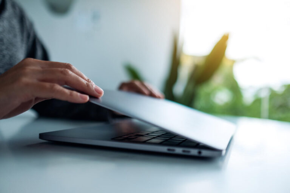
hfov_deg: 54.4
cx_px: 145
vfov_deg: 37.9
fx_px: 282
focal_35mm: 35
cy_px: 96
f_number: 1.4
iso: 200
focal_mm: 23
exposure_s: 1/2000
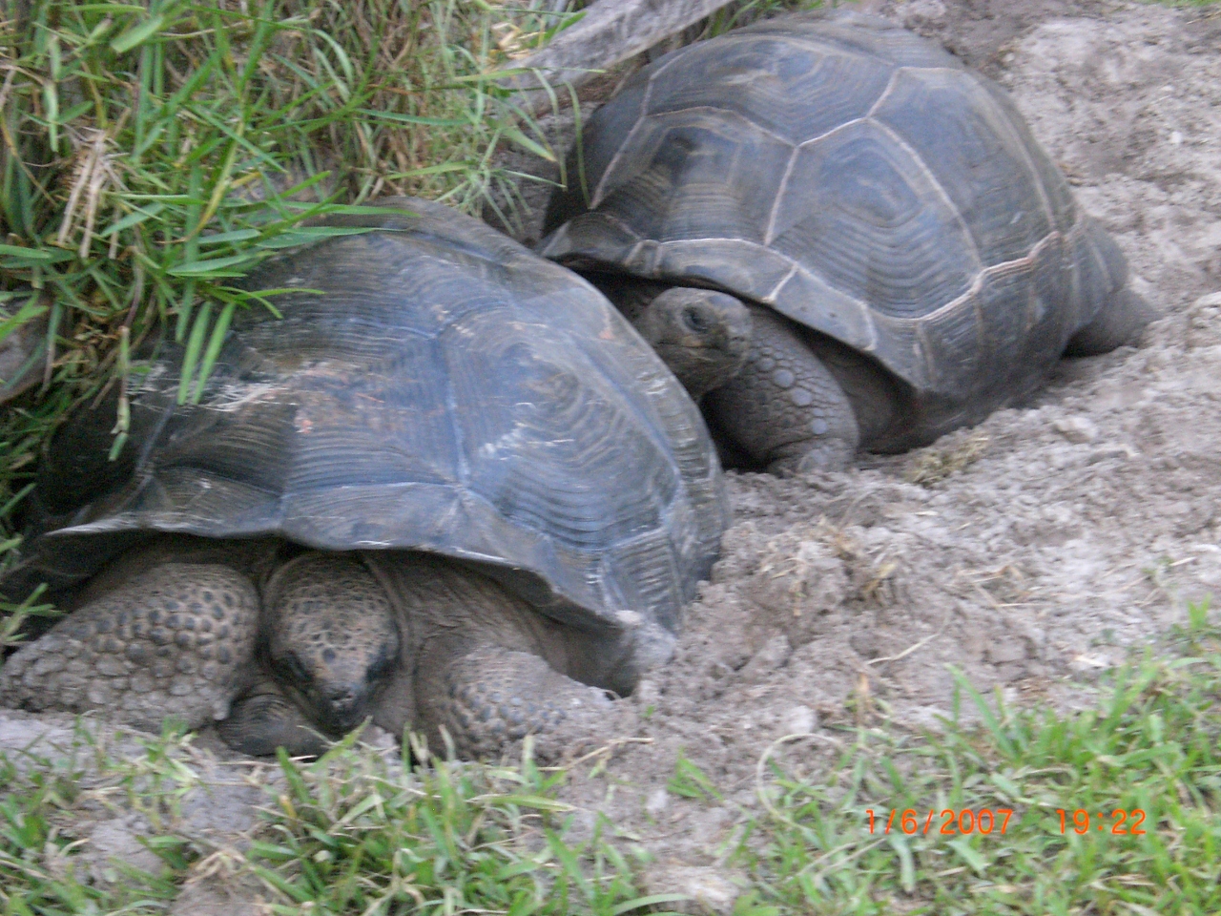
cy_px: 458
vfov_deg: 19.6
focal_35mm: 75
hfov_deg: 26.0
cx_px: 610
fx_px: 2645
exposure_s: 1/100
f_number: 4.5
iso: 400
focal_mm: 12.47
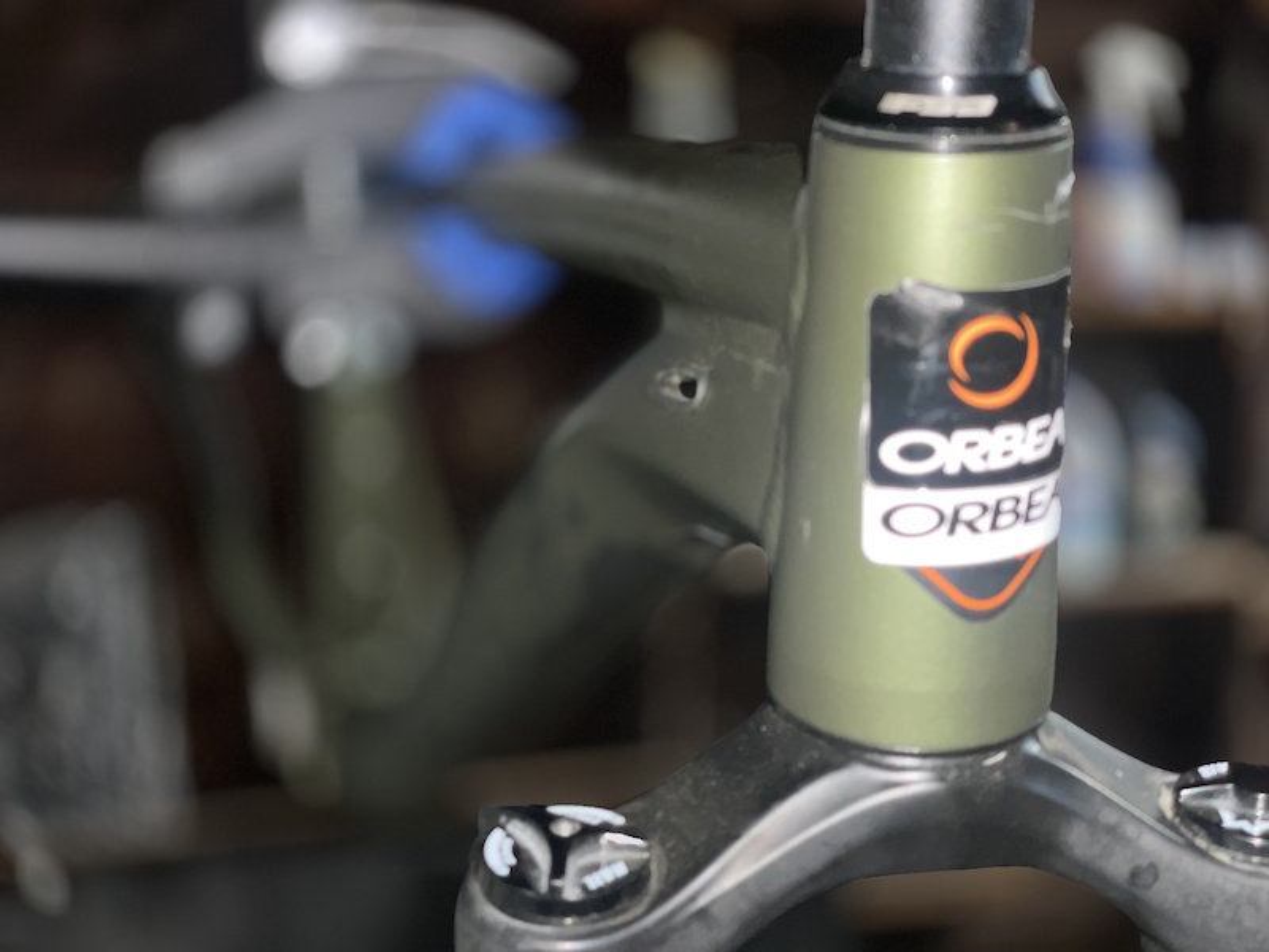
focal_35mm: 52
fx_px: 1906
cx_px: 634
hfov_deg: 36.8
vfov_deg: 28.0
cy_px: 476
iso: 64
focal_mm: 6
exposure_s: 1/34
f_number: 2
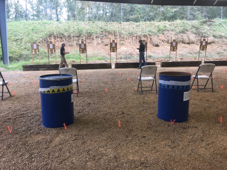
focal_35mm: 29
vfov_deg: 48.2
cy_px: 85
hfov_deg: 61.7
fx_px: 190
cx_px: 114
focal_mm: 4.15
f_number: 2.2
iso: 25
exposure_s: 1/60
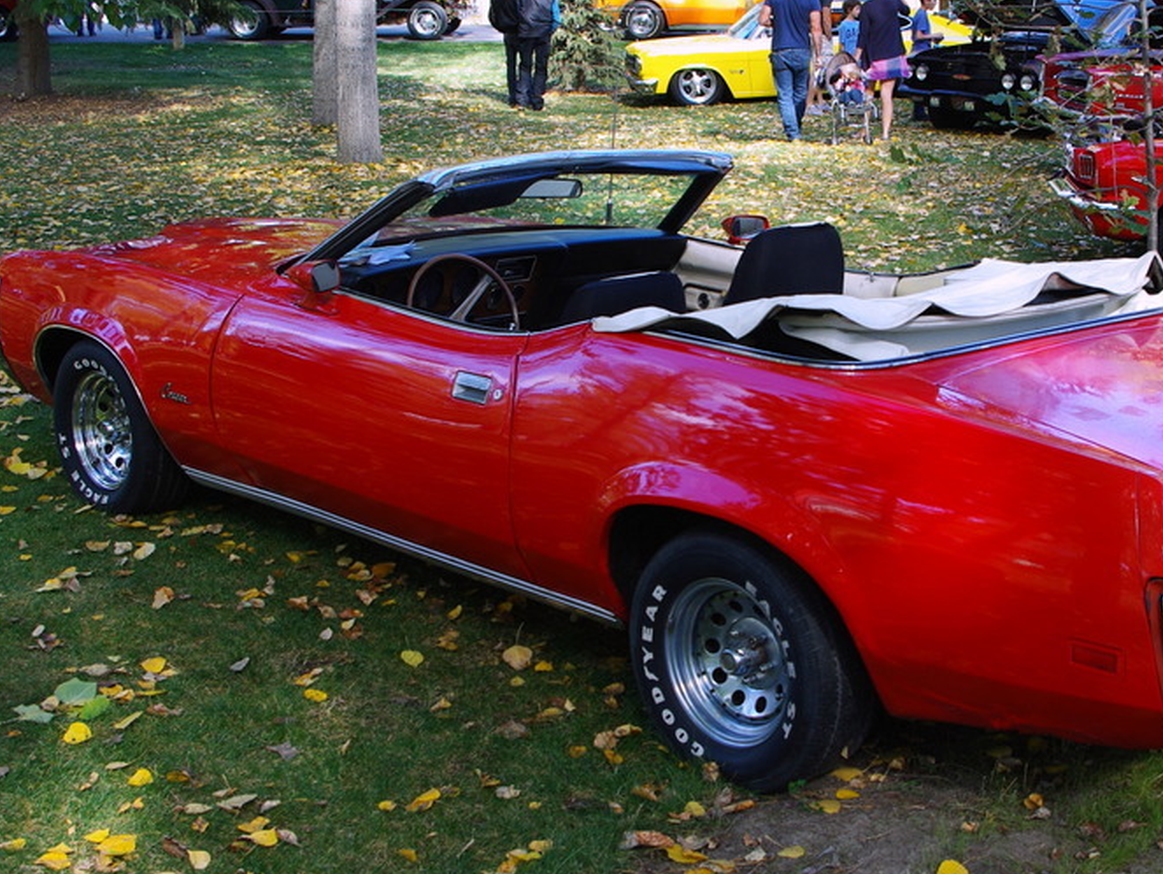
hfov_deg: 35.3
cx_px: 724
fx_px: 1815
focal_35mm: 54
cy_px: 412
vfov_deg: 27.1
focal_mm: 21.25
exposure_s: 1/45
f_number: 5.6
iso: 100
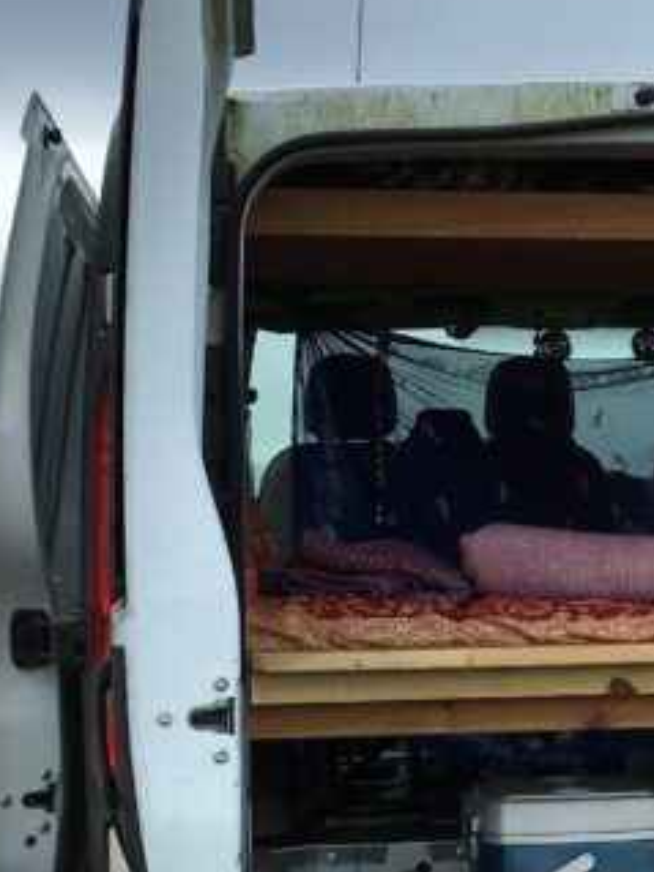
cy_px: 656
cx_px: 807
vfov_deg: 20.9
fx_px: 2344
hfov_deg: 15.3
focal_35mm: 93
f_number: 2.2
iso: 25
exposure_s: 1/1040
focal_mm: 4.15
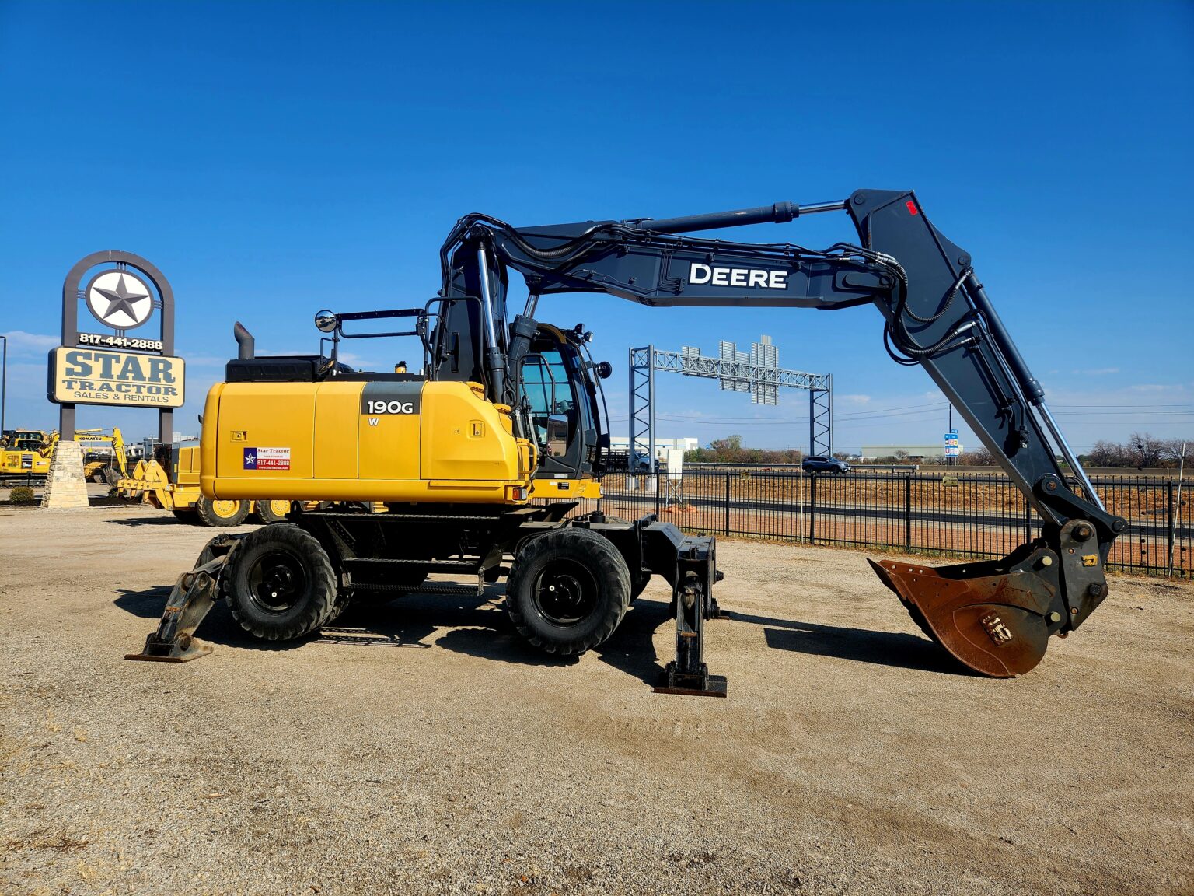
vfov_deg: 58.9
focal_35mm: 23
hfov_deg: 73.9
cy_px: 448
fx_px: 793
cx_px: 597
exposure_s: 1/1667
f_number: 1.8
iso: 20
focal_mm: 5.4
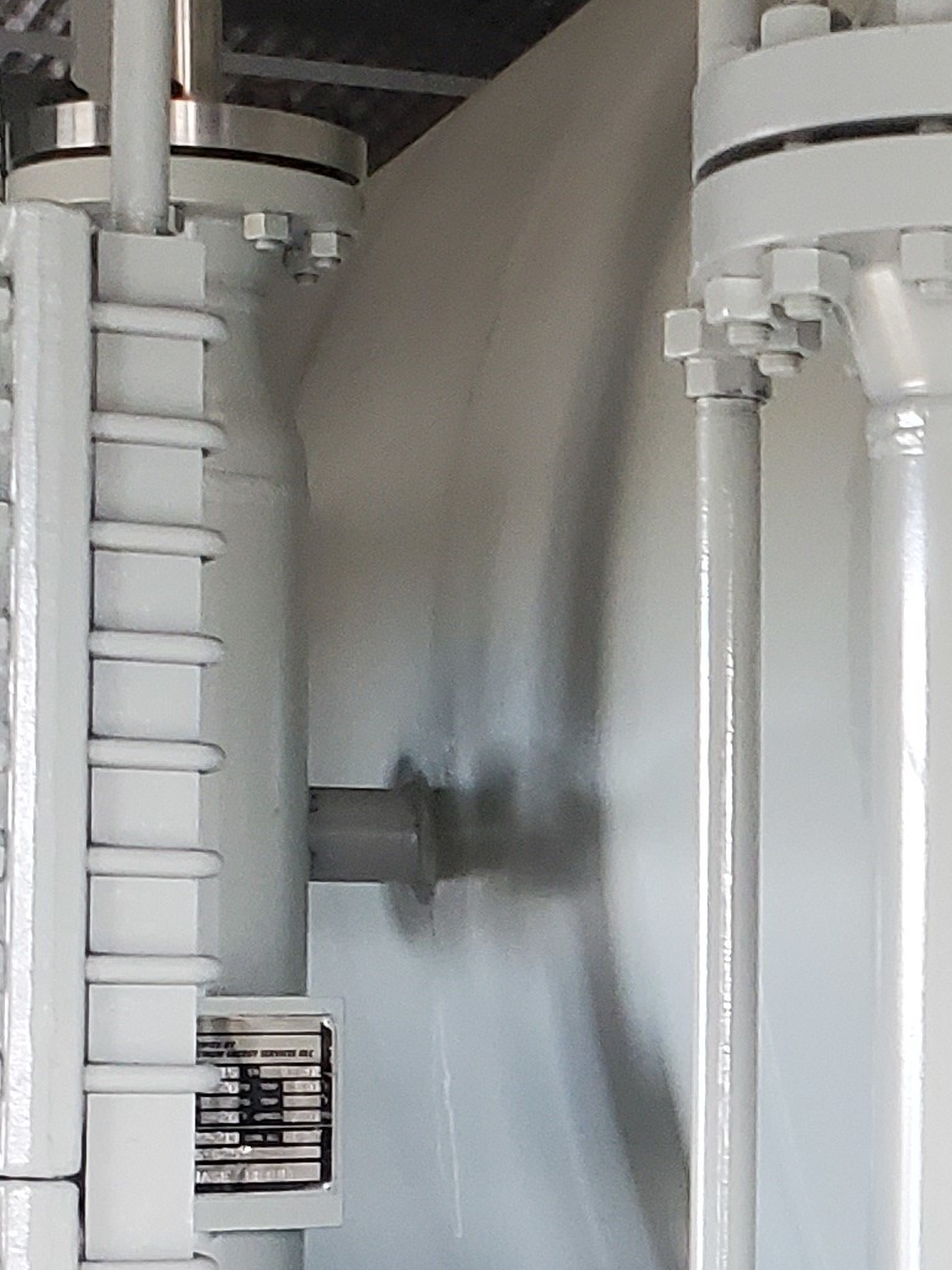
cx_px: 1346
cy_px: 996
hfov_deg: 13.8
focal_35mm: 102
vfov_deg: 19.1
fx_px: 3740
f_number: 2.4
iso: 320
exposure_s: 1/120
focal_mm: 4.3
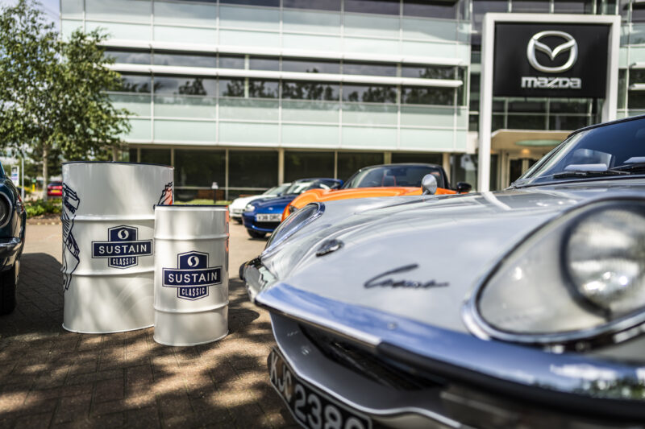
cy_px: 214
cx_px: 322
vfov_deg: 53.1
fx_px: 430
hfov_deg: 73.8
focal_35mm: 24
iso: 50
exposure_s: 1/1600
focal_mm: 24
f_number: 1.6
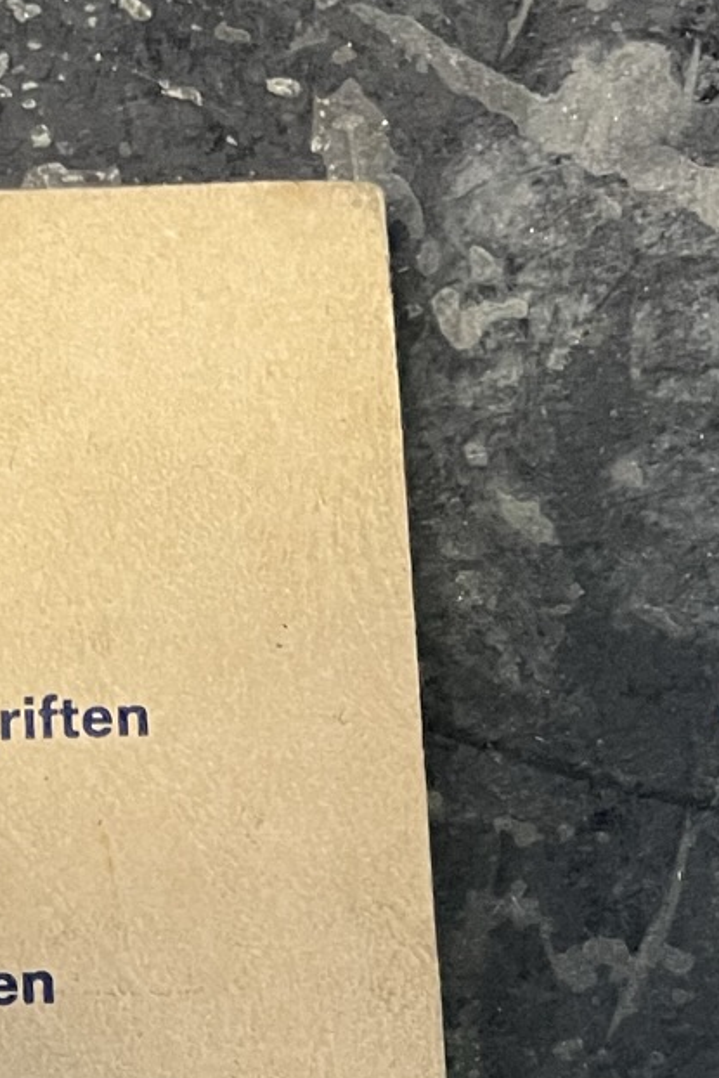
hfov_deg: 15.0
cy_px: 1541
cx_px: -71
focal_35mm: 89
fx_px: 2665
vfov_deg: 20.2
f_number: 1.6
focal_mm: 4.2
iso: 320
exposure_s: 1/50
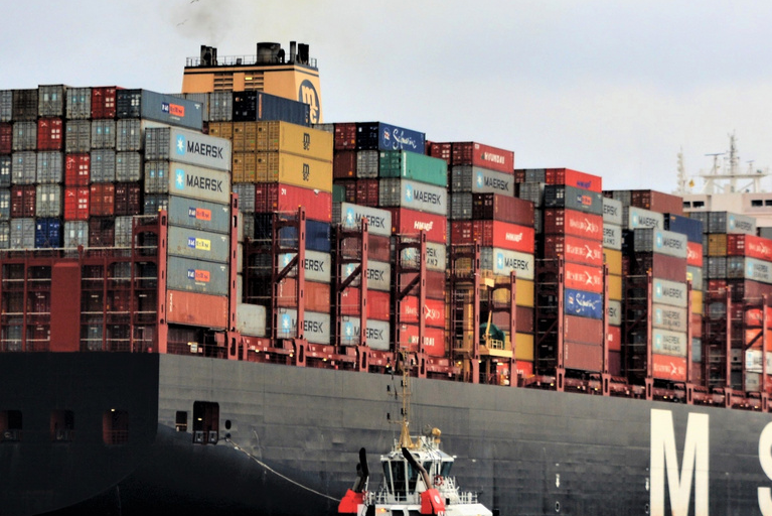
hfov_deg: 13.5
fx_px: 3261
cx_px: 324
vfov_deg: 9.0
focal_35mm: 152
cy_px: 268
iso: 220
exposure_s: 1/125
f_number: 5.6
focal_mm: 48
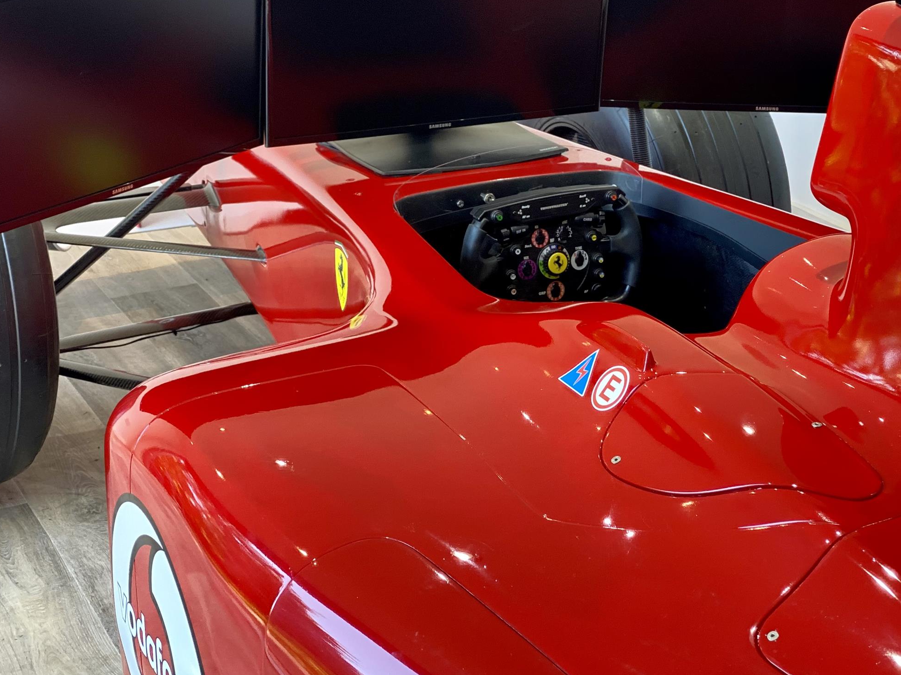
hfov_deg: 25.9
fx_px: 1952
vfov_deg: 19.6
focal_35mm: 75
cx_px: 548
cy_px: 239
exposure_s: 1/50
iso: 125
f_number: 2
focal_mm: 6
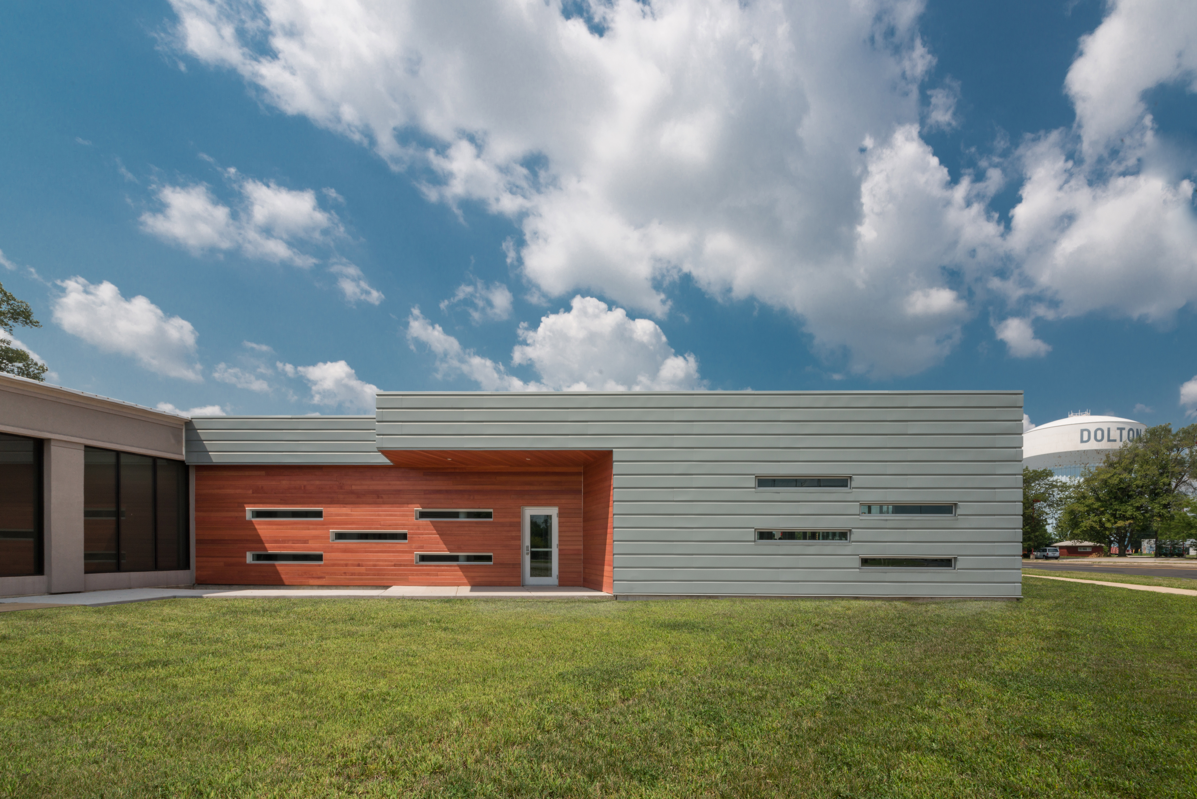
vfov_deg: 77.4
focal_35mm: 15
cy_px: 400
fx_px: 499
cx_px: 598
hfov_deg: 100.4
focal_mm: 15
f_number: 22
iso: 100
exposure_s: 1/60
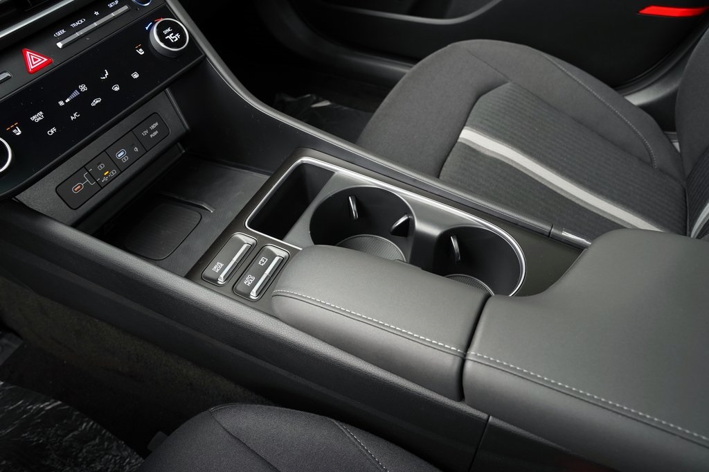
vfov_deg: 53.1
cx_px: 354
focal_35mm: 24
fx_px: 472
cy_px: 236
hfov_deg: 73.8
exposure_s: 1/30
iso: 1250
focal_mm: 24
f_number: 6.3
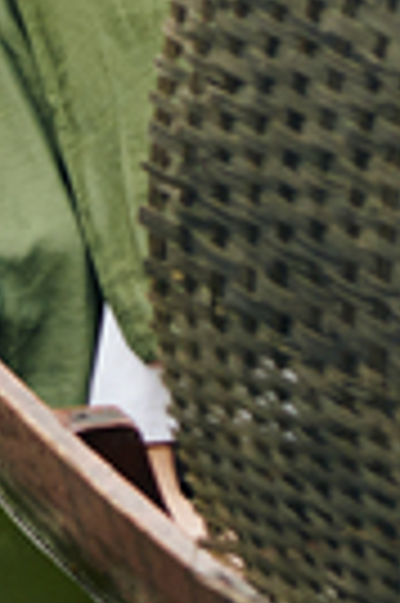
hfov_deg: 3.0
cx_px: 175
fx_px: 7753
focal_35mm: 464
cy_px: -1051
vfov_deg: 4.3
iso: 250
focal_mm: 70
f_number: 2.8
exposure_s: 1/1600
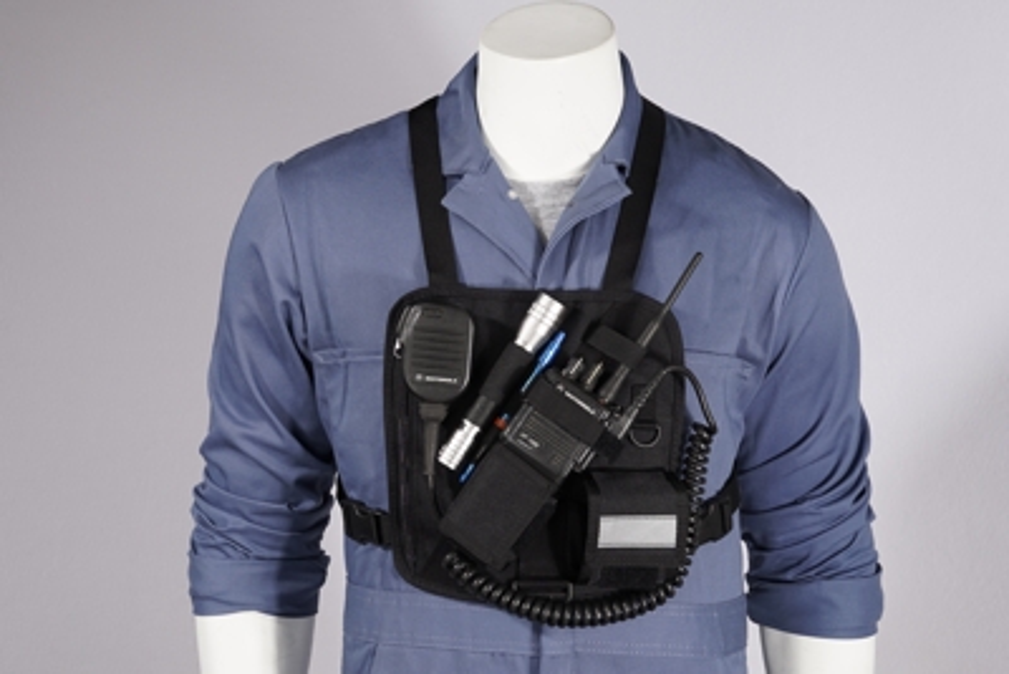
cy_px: 337
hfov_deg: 21.9
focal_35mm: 93
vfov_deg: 14.7
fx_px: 2607
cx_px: 504
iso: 100
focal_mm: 62
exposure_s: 1/80
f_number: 10
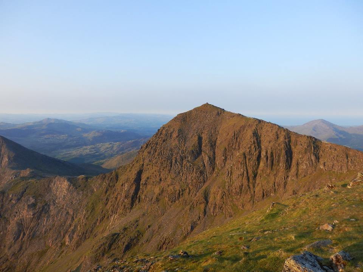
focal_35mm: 25
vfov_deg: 54.9
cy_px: 136
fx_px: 262
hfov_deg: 69.4
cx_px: 182
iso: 80
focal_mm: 4.5
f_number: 3
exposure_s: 1/320
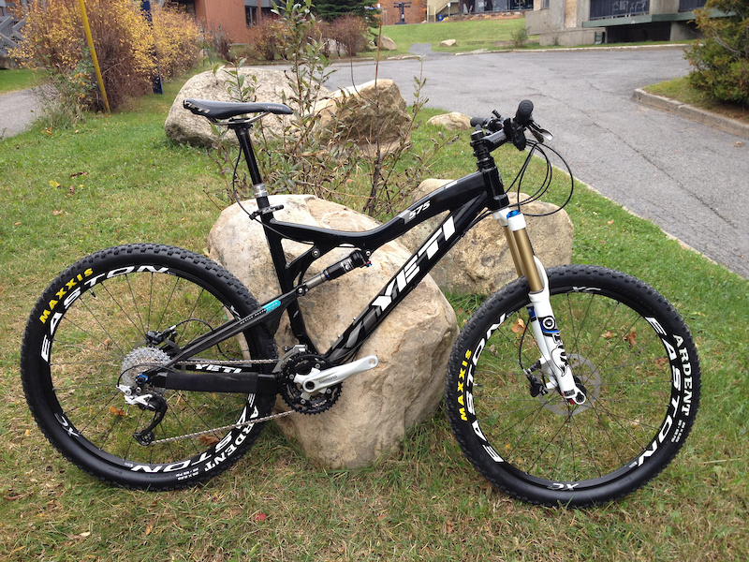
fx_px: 757
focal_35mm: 35
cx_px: 374
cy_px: 281
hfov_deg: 52.6
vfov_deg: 40.7
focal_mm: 4.28
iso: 64
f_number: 2.4
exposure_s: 1/207
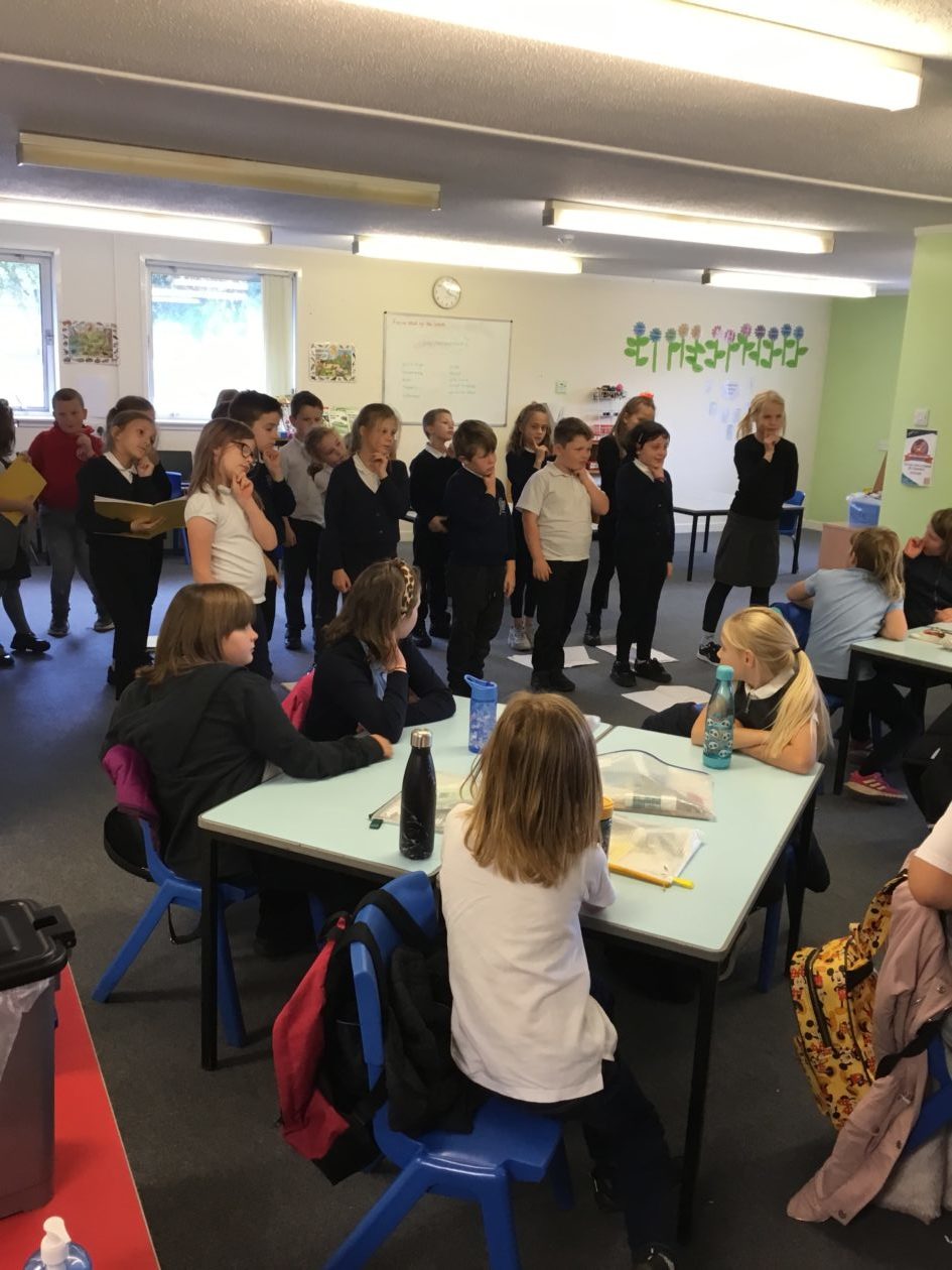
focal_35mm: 31
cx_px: 476
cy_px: 635
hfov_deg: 45.4
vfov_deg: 58.4
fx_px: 1137
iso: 80
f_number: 2.4
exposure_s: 1/33
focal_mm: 3.3
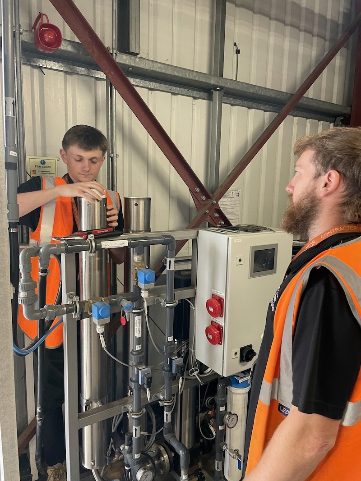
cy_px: 240
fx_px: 362
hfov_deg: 53.1
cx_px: 180
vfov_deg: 67.3
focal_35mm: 26
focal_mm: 4.2
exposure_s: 1/60
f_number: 1.6
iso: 200
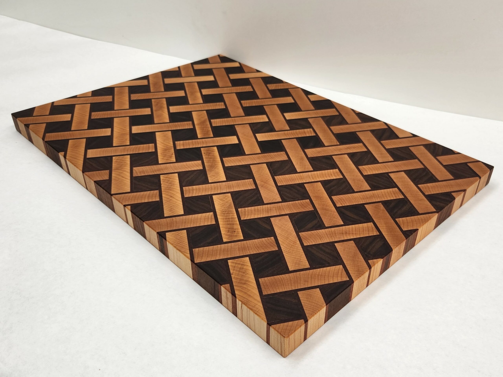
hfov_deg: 73.9
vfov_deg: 58.9
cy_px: 188
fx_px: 334
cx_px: 252
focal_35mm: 23
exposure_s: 1/120
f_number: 1.8
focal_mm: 5.4
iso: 40
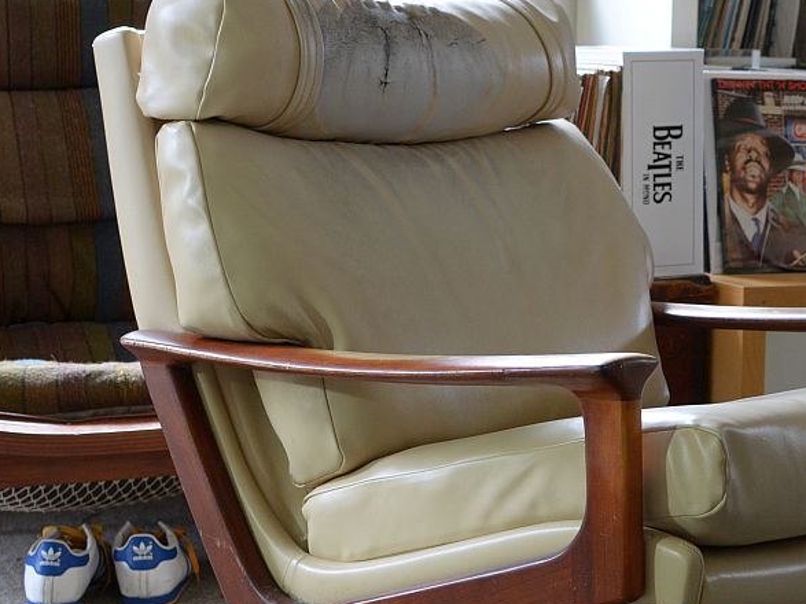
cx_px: 606
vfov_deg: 17.2
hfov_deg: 22.6
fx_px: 1998
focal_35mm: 86
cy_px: 395
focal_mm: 35
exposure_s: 1/30
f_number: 5
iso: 1100
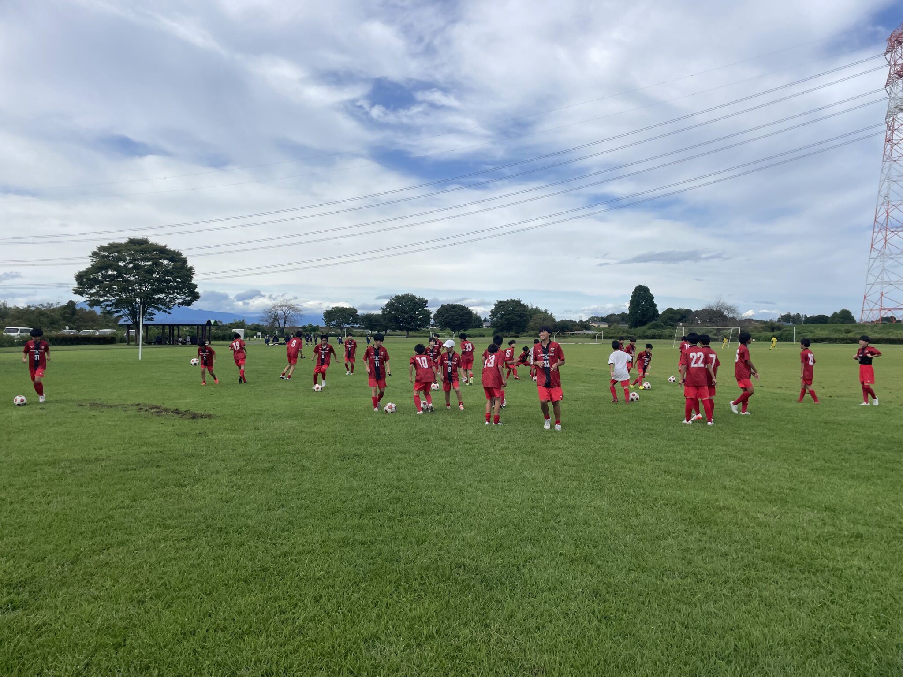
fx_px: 678
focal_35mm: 26
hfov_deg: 67.3
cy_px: 338
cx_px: 452
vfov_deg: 53.1
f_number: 1.6
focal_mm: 4.2
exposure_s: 1/5051
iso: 32
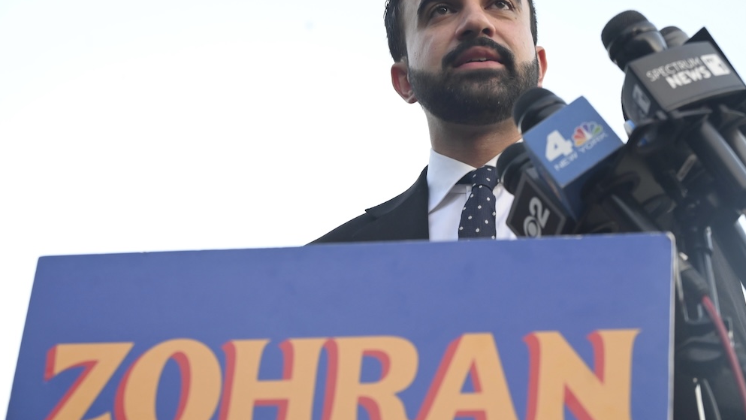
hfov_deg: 27.5
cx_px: 373
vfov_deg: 15.7
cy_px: 184
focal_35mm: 77
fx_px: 1523
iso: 2200
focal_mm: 73
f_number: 6
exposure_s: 1/250
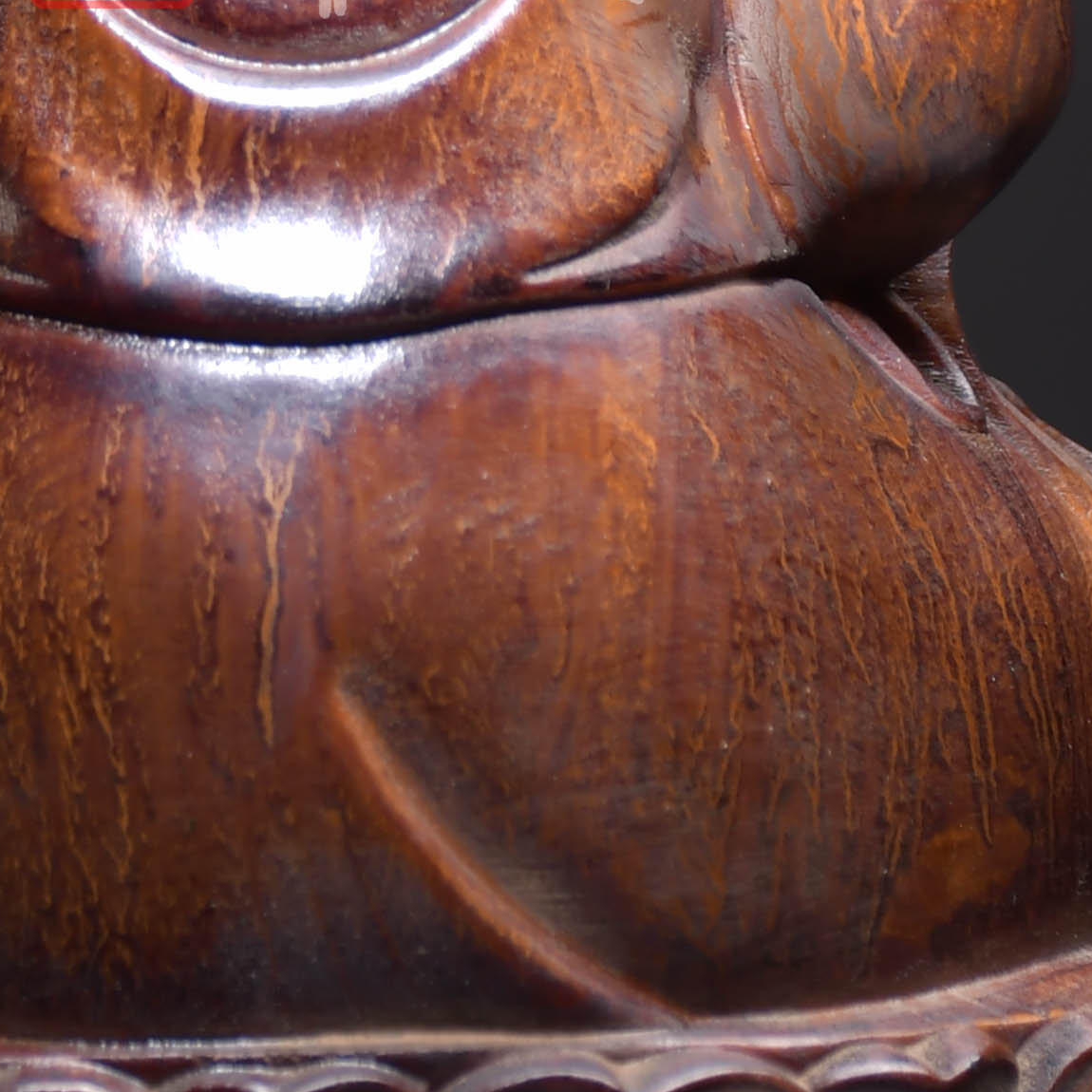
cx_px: 30
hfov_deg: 8.1
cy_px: -282
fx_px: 7638
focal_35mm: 214
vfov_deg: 8.1
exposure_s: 1/200
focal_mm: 35
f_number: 5
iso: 50
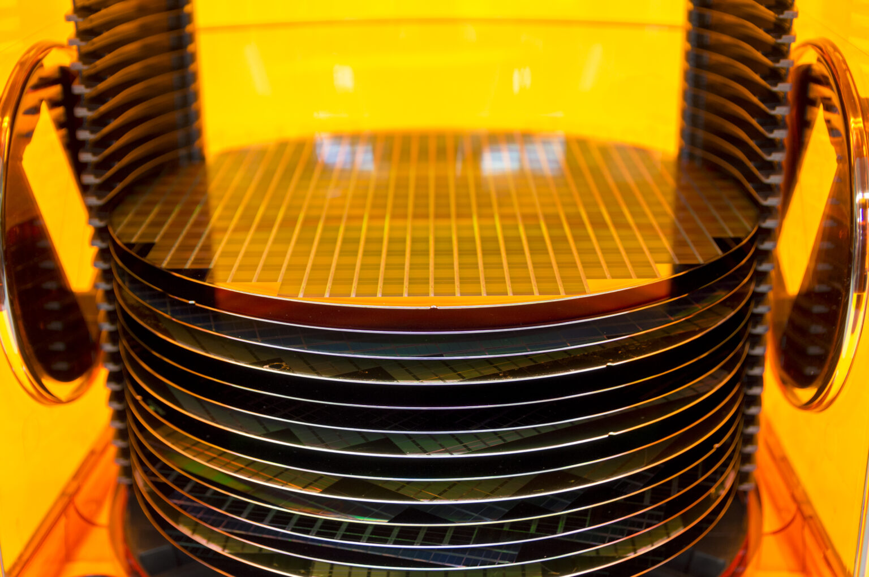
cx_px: 434
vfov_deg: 25.0
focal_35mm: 54
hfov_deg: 36.9
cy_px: 288
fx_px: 1302
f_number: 3.5
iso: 400
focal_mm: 36
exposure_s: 1/8
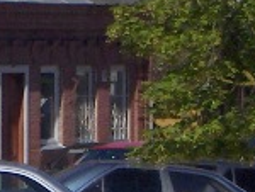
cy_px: 53
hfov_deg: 5.2
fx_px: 2767
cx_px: -188
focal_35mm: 375
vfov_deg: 4.0
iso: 100
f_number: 5.9
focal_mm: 11.2
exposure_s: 1/794
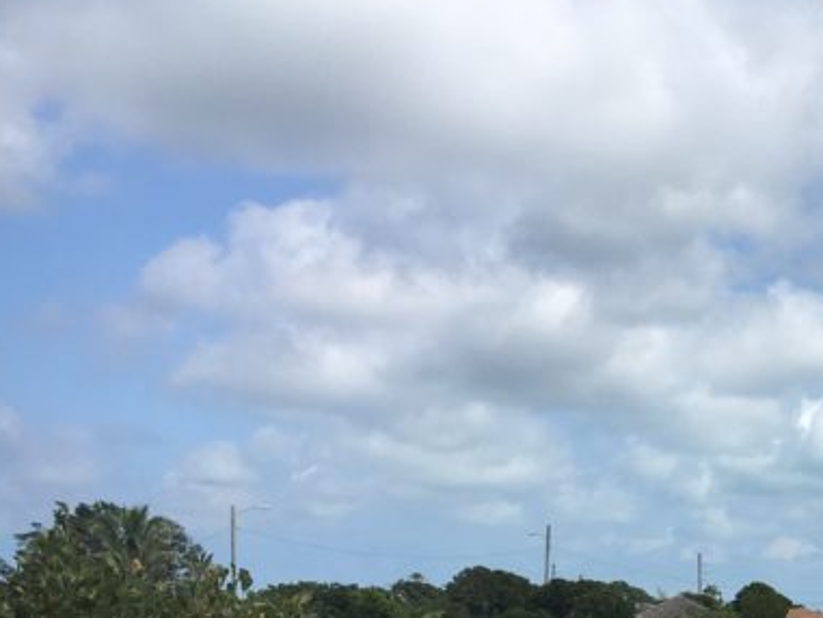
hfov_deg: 22.2
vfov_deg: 18.4
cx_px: 1095
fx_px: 1855
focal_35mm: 78
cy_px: 631
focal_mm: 4.15
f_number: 2.2
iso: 25
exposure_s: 1/1832
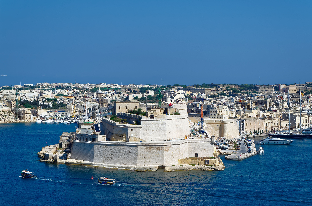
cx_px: 156
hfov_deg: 24.8
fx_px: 709
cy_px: 103
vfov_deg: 16.6
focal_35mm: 82
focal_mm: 55
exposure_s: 1/250
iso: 100
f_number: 16
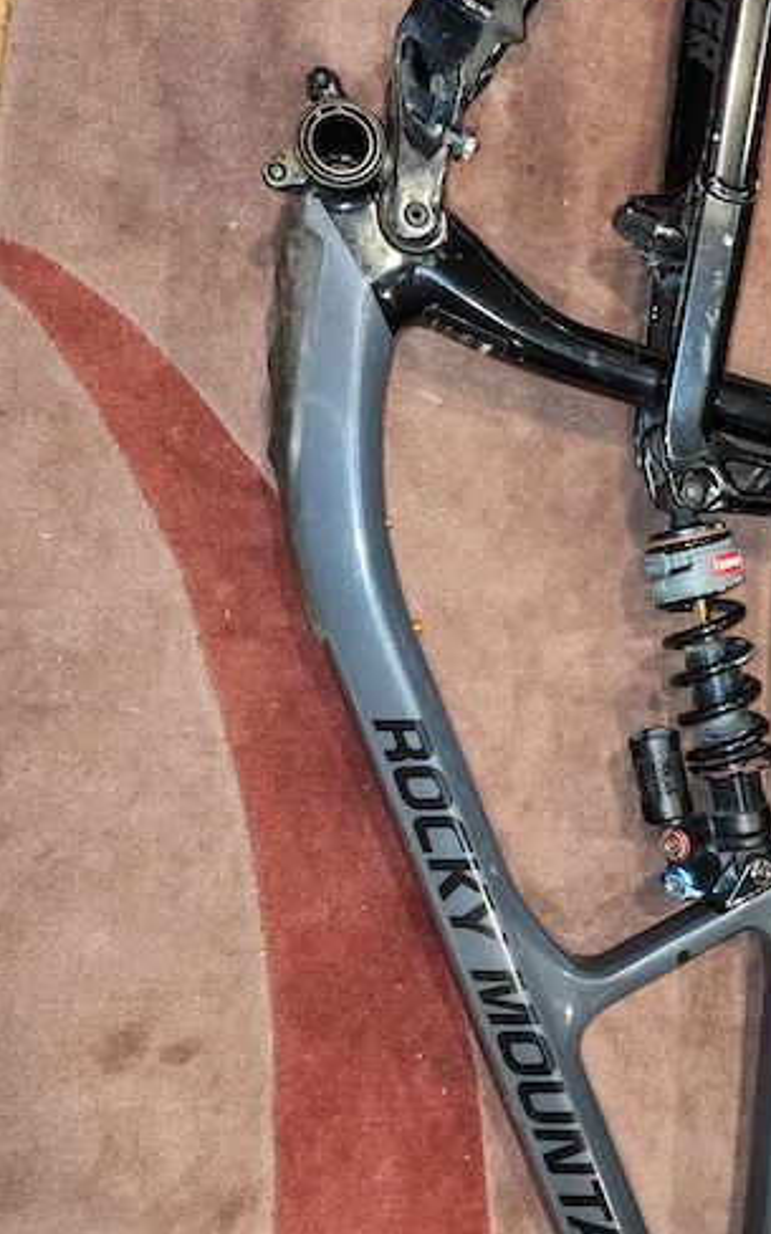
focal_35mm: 40
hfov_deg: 31.1
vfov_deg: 49.2
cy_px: 569
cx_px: 634
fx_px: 1345
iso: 160
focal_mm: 6.4
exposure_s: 1/20
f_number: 1.8
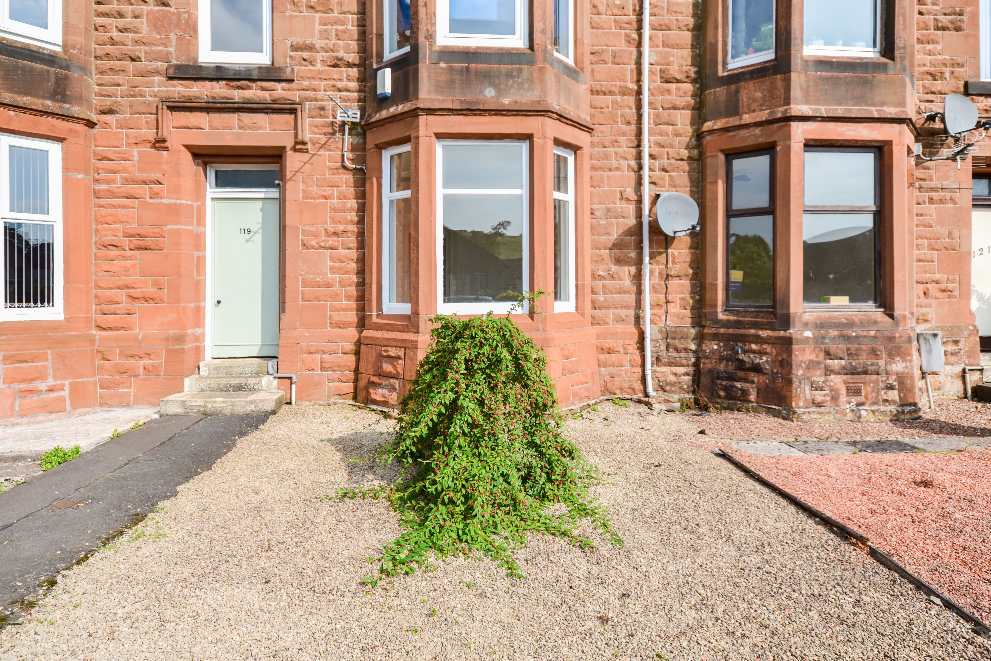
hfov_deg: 81.2
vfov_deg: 59.5
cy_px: 330
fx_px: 578
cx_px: 496
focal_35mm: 21
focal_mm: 14
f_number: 8
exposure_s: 1/250
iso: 100
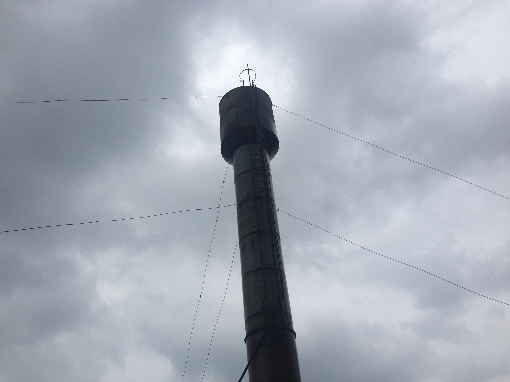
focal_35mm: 33
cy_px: 191
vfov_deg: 42.9
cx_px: 255
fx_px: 486
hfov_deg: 55.4
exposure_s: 1/2857
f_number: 2.4
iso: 50
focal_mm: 4.12
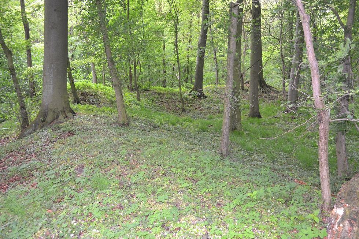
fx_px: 329
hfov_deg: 57.2
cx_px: 180
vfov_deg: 40.0
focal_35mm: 33
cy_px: 120
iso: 1000
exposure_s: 1/60
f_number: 4
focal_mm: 22
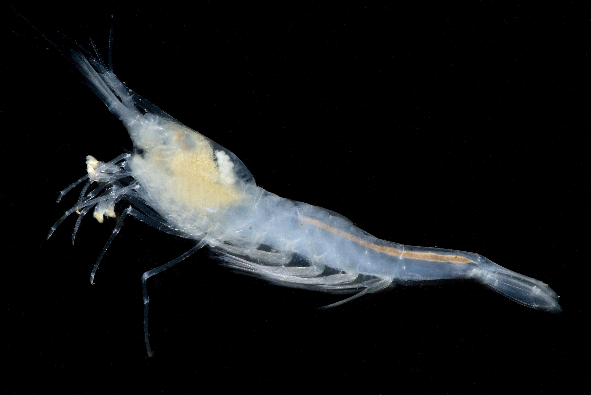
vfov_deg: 9.2
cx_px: 296
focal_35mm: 150
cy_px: 198
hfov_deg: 13.7
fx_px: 2465
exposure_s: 1/125
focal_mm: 100
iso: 100
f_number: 18
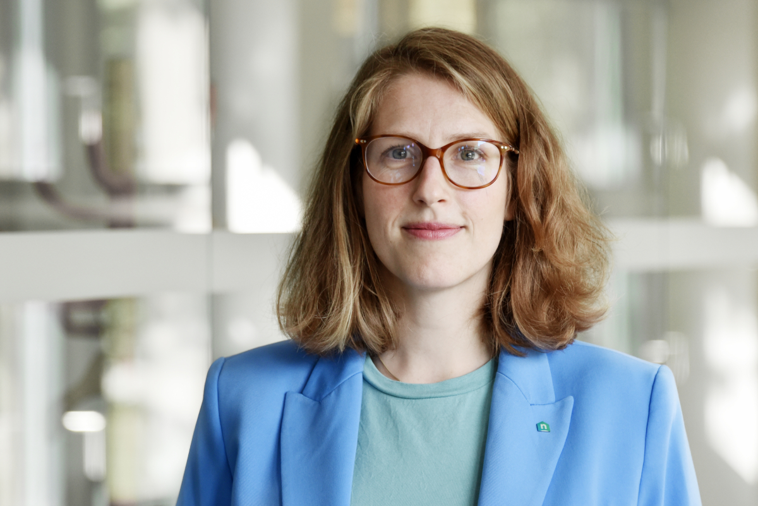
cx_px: 379
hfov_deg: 10.8
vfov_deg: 7.2
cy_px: 253
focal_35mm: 190
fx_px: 4002
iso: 1000
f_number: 5.6
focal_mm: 190
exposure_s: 1/200
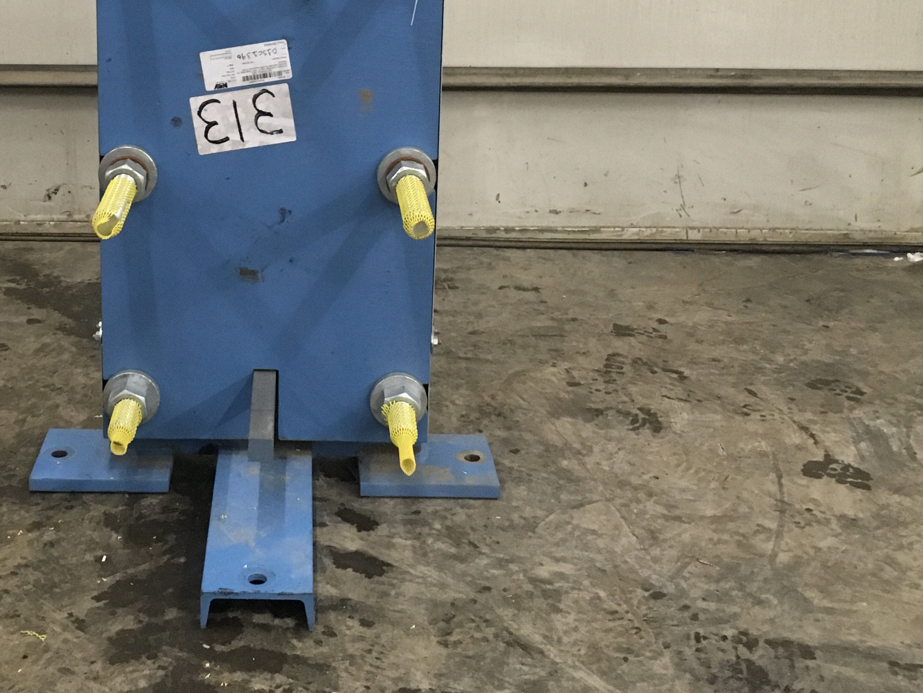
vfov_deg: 26.3
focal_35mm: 54
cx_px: 287
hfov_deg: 35.1
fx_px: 1440
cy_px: 86
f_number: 2.2
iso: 160
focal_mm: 4.15
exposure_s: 1/30
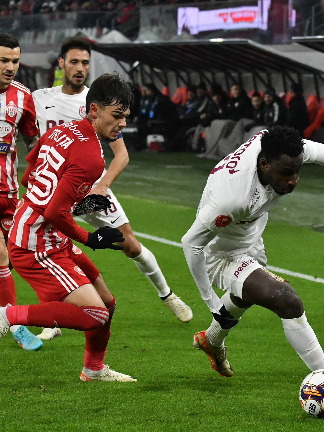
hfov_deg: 6.8
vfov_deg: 9.1
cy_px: 216
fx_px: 2709
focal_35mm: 217
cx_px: 229
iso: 3200
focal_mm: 100
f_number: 5
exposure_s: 1/1600
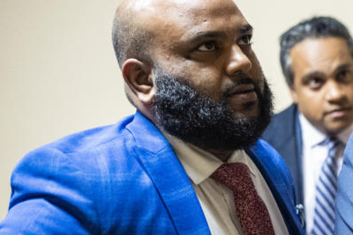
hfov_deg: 17.7
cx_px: 509
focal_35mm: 105
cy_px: 199
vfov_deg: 13.0
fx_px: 1030
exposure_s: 1/200
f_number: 1.4
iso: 4000
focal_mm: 35
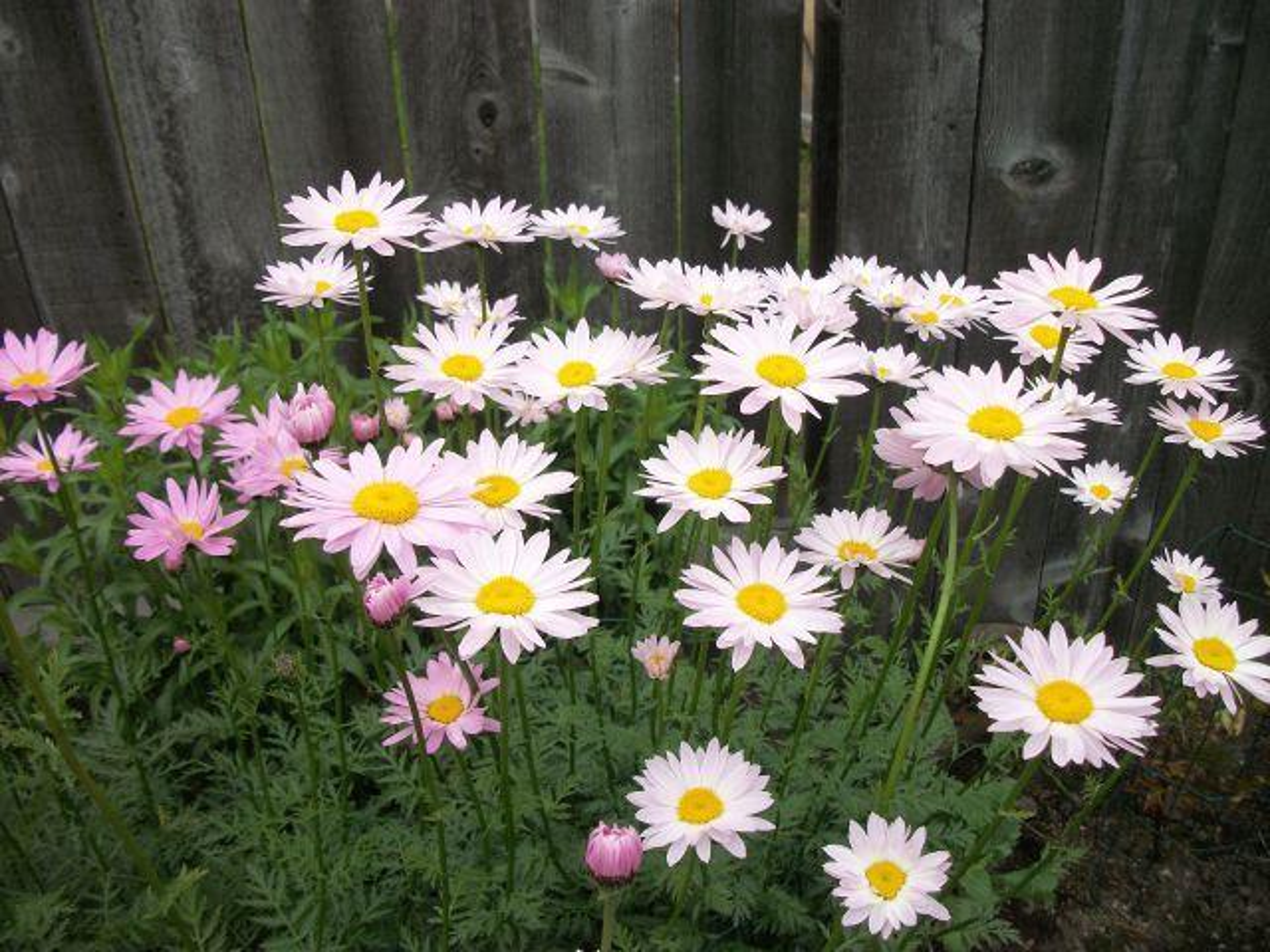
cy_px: 476
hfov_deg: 56.8
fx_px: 1174
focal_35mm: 32
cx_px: 635
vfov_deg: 44.2
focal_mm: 5.7
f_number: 2.9
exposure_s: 1/400
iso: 80
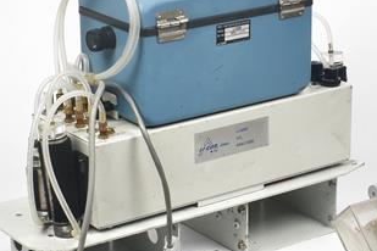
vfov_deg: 21.1
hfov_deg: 31.2
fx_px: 670
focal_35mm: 64
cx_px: 248
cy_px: 182
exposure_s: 1/200
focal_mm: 22
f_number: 13
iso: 200
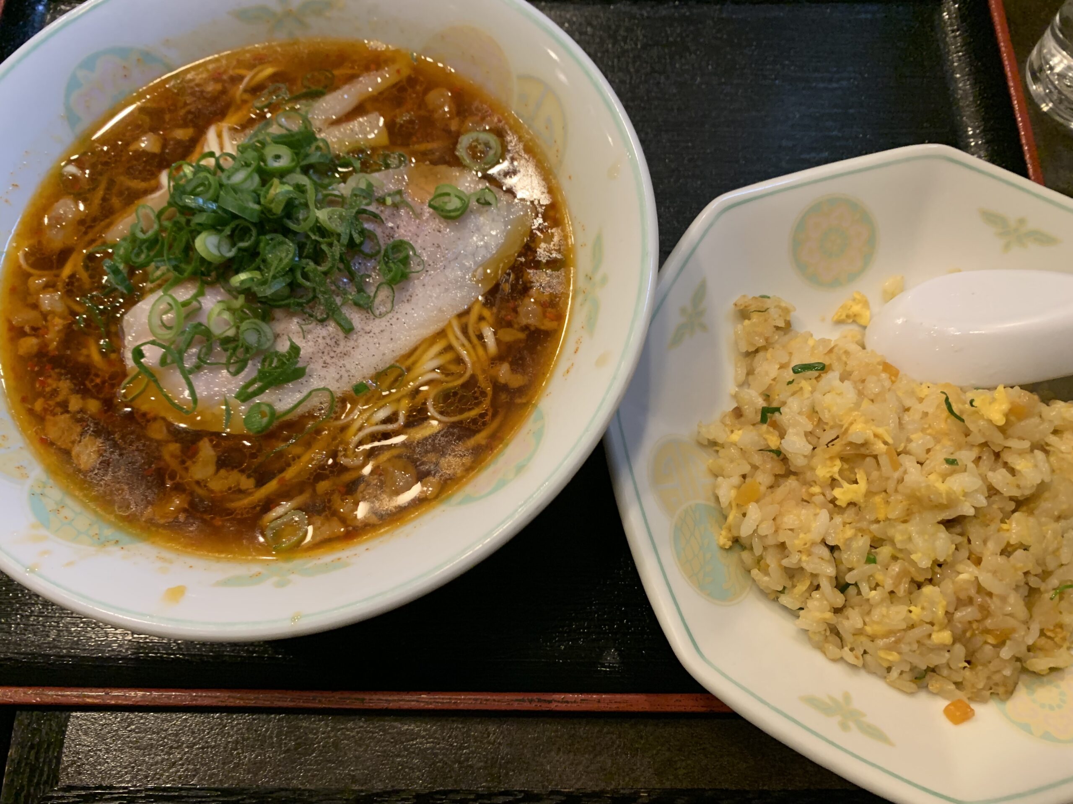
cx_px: 536
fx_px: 806
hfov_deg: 67.3
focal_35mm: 26
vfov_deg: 53.1
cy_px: 402
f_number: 1.8
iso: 400
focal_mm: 4.25
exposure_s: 1/60
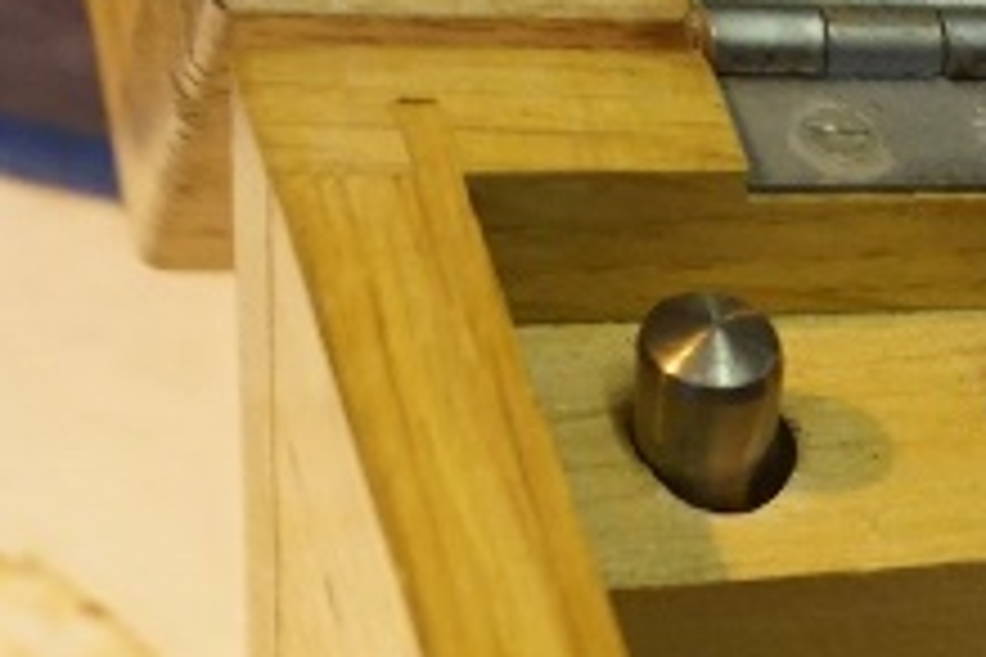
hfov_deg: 15.6
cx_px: 1787
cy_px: 1330
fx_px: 3067
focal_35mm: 112
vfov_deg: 11.1
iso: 1600
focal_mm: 16
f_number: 4
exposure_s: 1/60
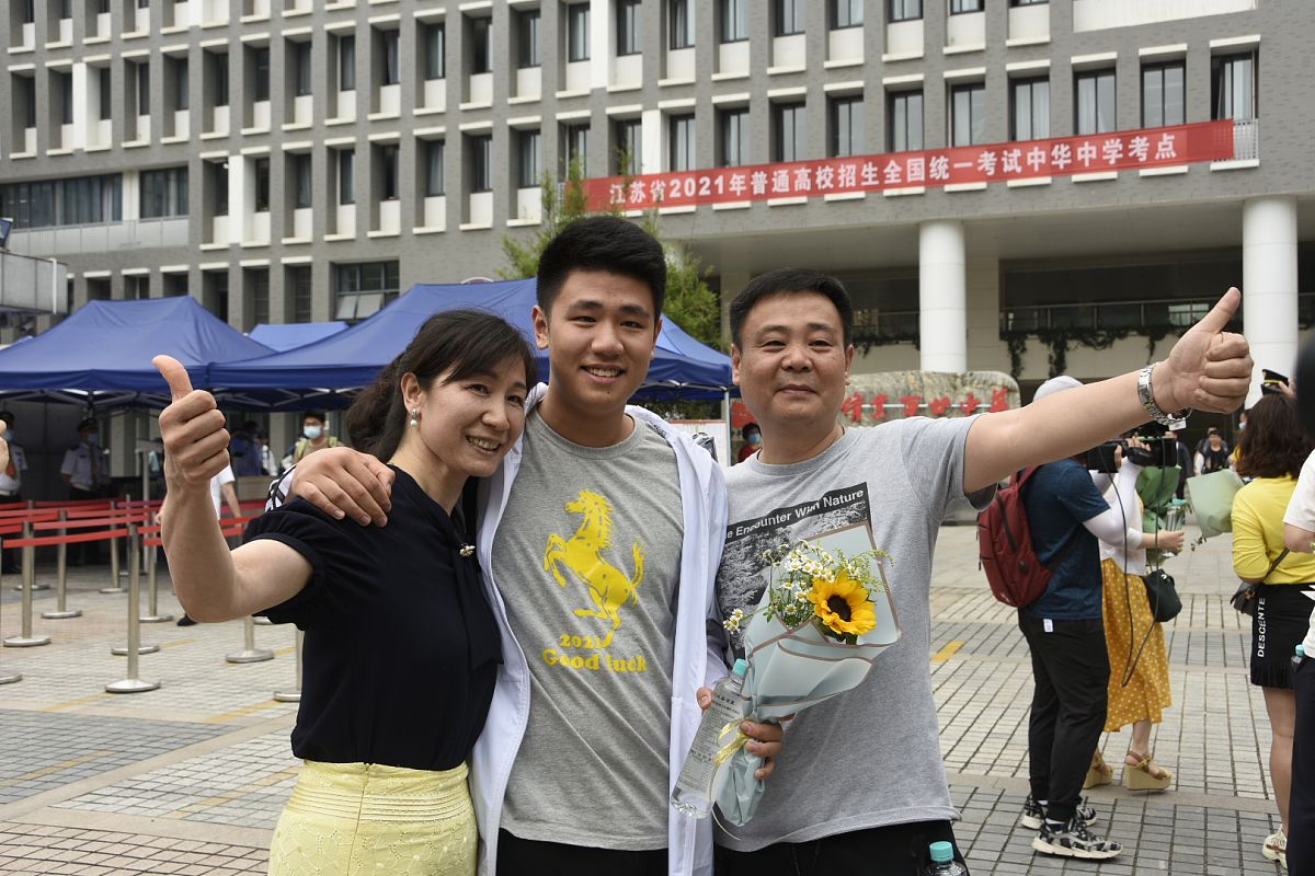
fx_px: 1424
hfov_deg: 49.6
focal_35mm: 39
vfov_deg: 34.2
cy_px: 438
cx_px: 658
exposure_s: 1/200
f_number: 6.3
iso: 100
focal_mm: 26
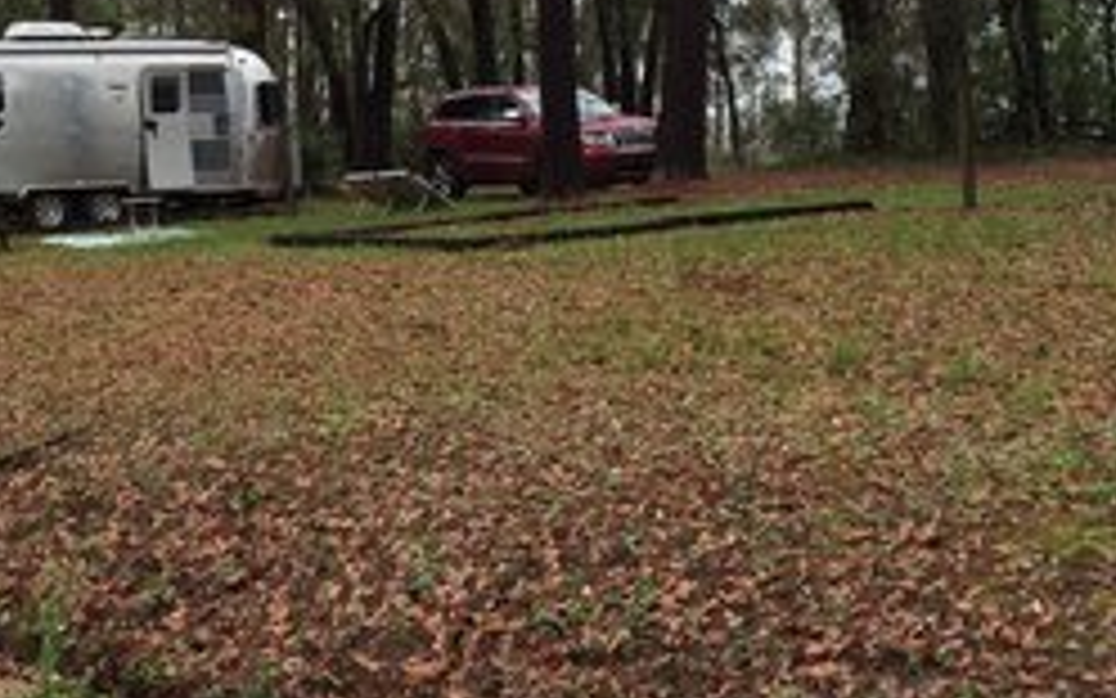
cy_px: 36
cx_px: 236
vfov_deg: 19.3
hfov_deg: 30.4
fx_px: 2007
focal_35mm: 66
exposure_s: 1/178
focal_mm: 4.15
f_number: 2.2
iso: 32
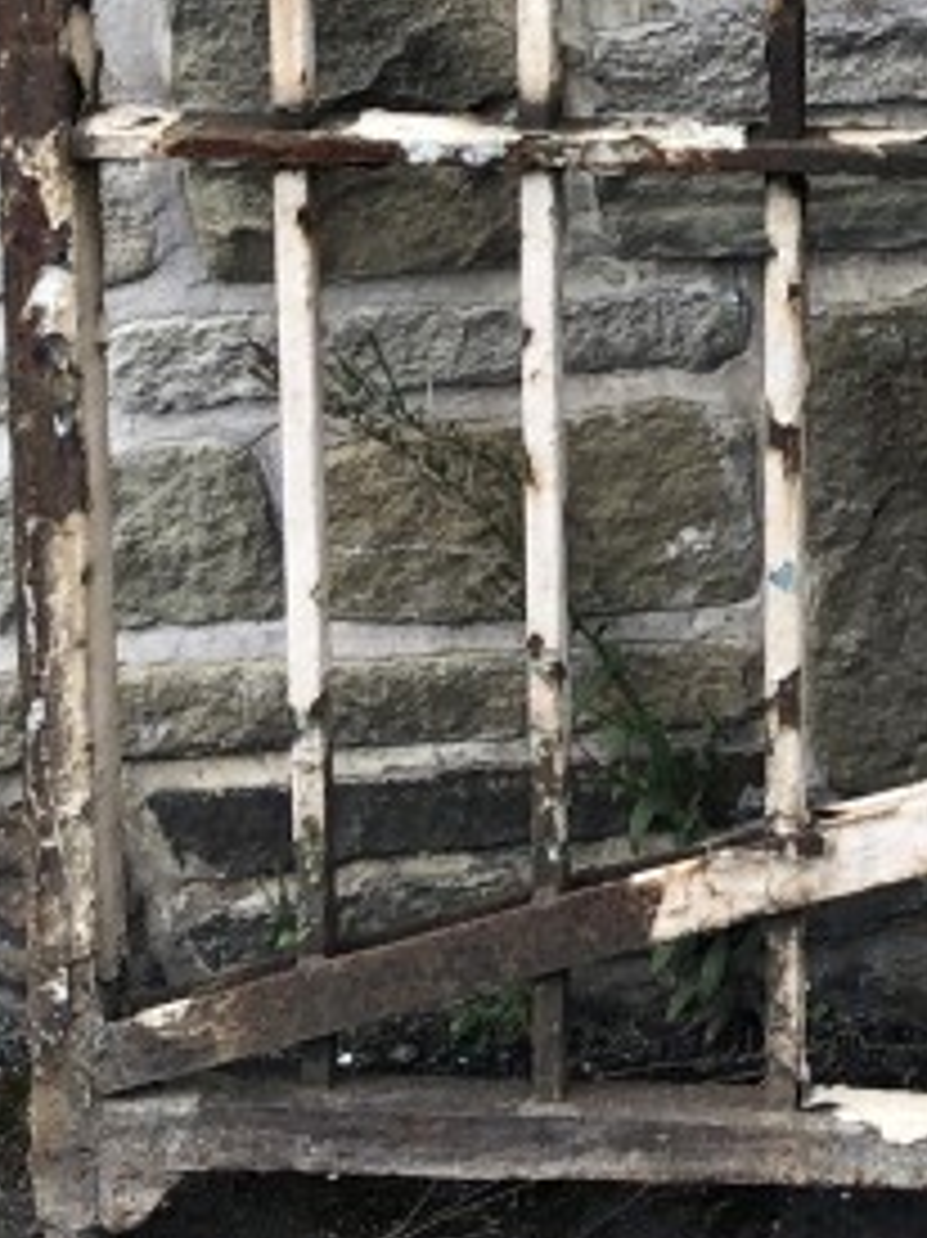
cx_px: 1534
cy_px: -581
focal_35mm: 110
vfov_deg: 16.4
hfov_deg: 12.5
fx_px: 3931
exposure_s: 1/202
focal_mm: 4
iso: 20
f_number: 1.8
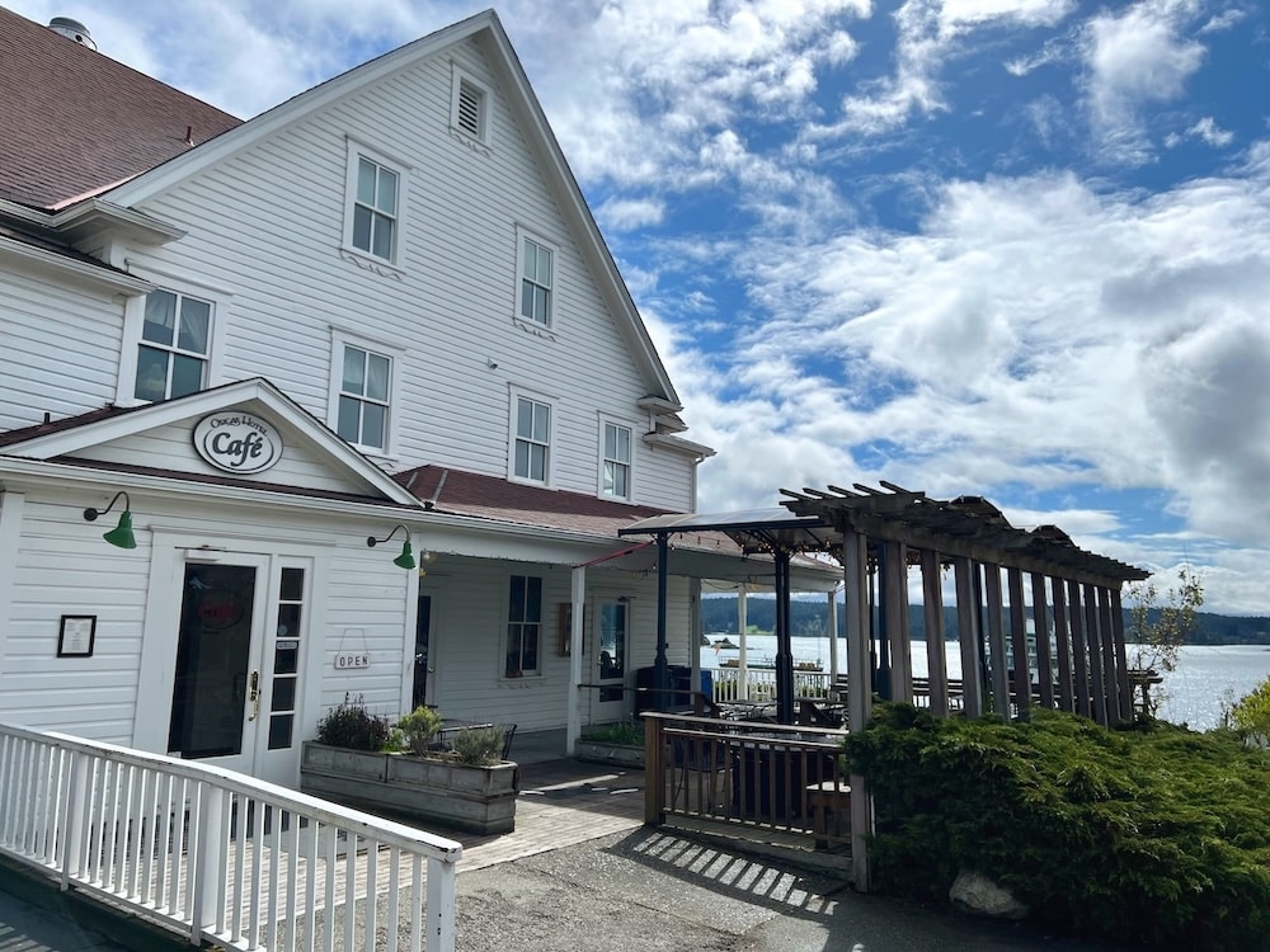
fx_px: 954
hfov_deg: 67.3
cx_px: 635
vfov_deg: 53.1
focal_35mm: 26
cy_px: 476
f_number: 1.5
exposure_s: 1/12658
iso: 50
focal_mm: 5.7
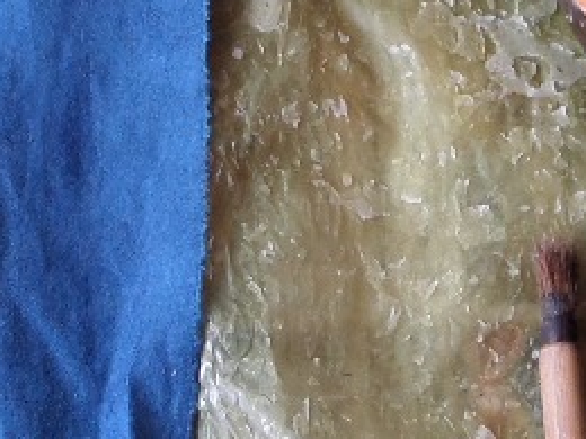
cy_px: 385
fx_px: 2252
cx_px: 72
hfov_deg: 14.7
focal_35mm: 133
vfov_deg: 11.1
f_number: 3.2
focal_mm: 4
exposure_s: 1/30
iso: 80
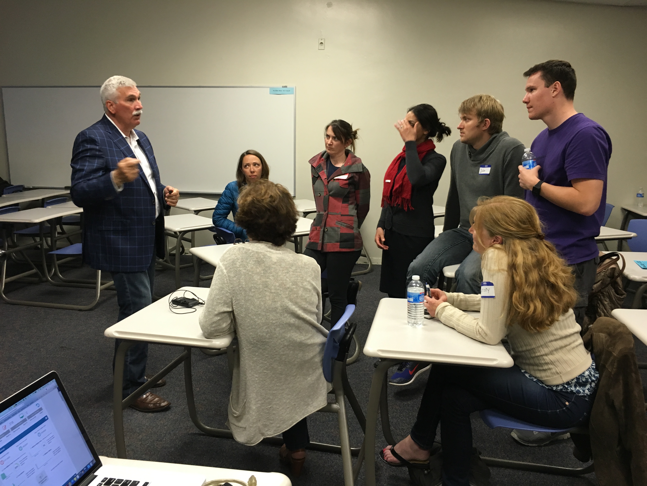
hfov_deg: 61.7
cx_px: 324
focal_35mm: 29
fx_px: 542
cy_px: 243
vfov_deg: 48.2
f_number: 2.2
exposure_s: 1/30
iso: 100
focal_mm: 4.15
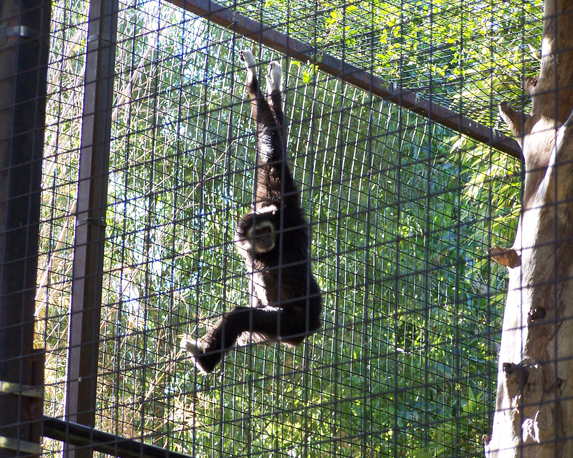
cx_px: 280
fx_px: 2459
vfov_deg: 10.7
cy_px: 229
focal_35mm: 145
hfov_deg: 13.3
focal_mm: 23.1
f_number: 3.2
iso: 140
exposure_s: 1/125
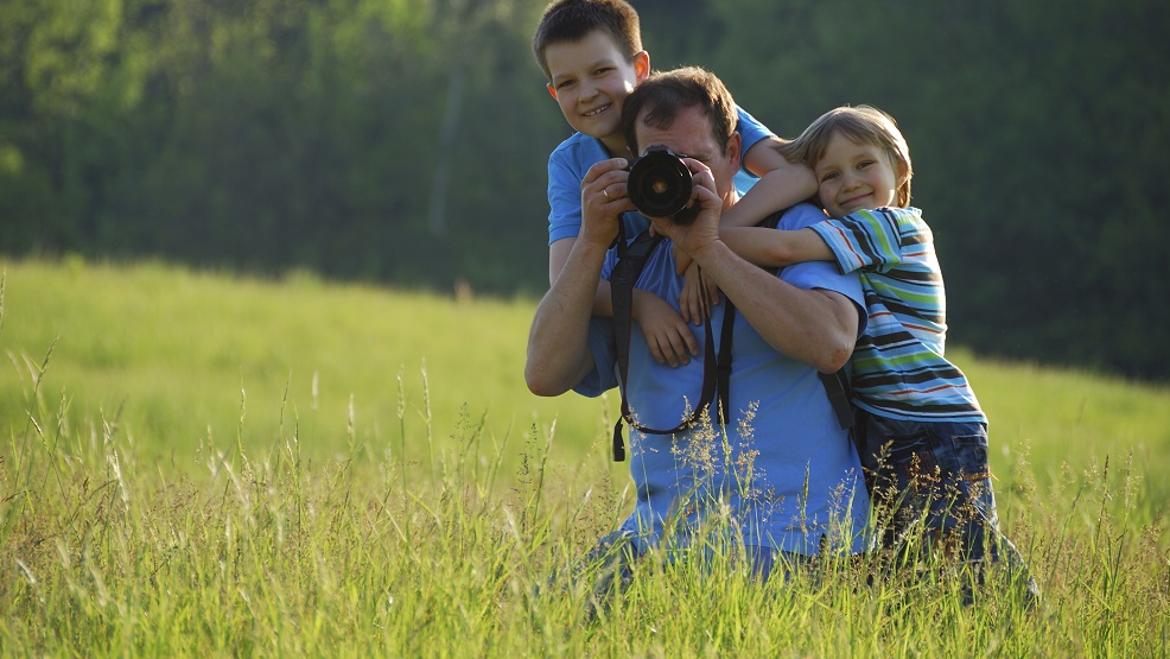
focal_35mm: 319
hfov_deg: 6.8
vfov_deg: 3.8
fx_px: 9898
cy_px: 275
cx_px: 583
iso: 100
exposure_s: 1/200
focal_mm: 200
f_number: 5.6
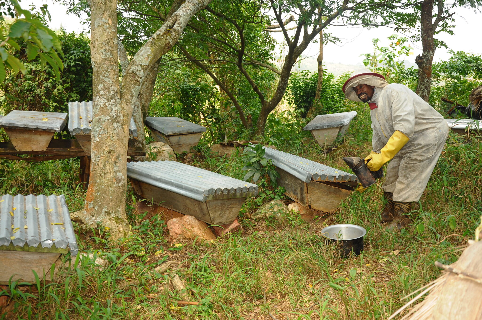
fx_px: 642
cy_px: 160
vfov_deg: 28.0
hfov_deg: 41.2
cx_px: 241
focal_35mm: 48
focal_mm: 32
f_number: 4.2
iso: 250
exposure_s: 1/200
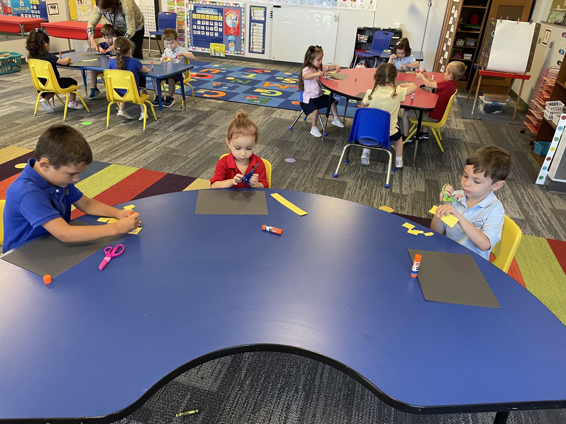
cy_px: 212
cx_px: 283
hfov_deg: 67.3
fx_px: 425
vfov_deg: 53.1
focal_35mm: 26
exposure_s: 1/60
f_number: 1.6
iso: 250
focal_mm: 4.2
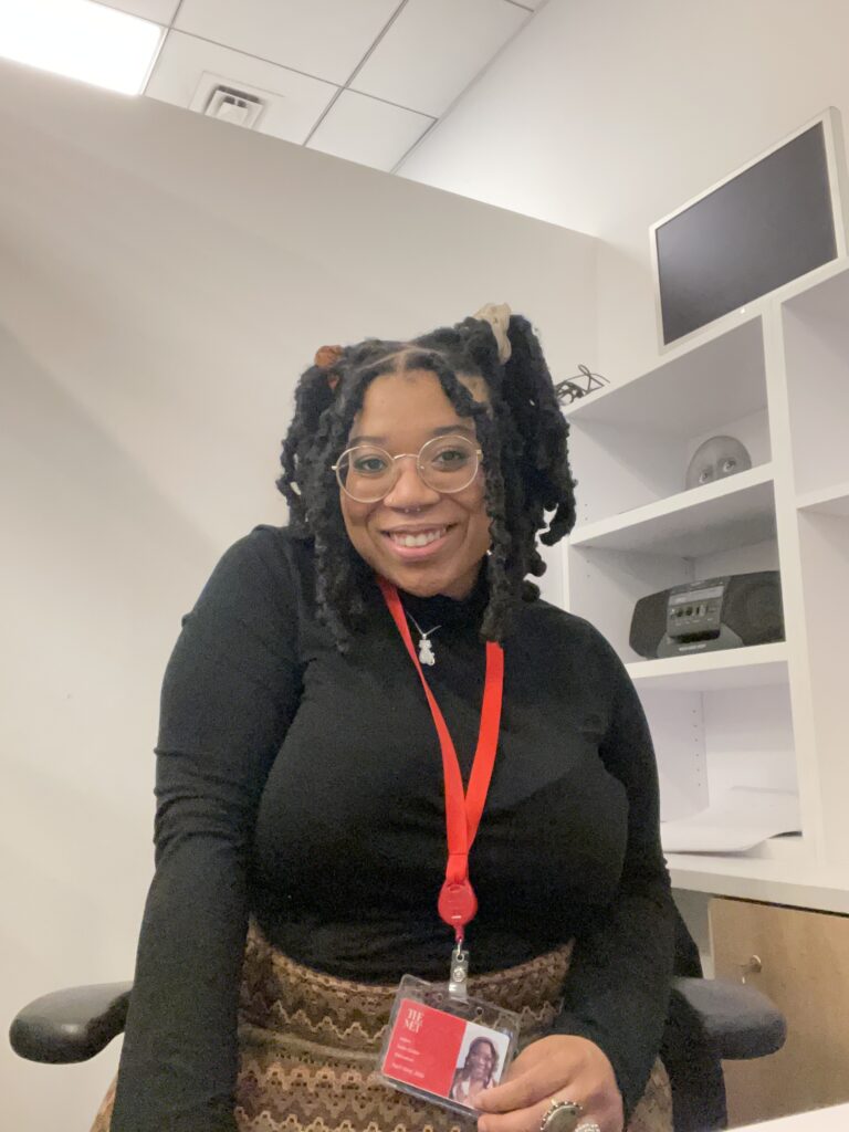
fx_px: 981
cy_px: 566
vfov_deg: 60.0
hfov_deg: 46.8
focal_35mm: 30
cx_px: 424
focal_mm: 2.71
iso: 640
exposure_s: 1/17
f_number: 2.2
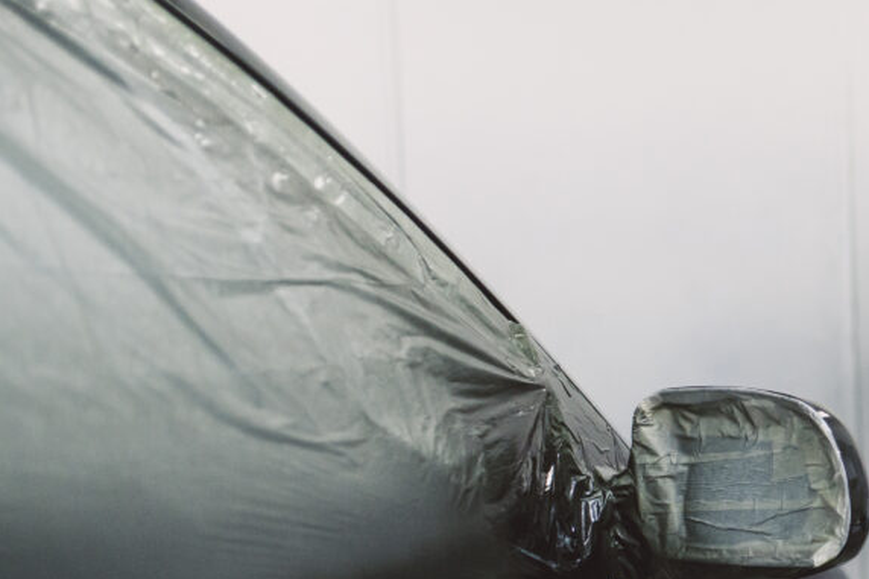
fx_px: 2268
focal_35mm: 94
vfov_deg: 14.5
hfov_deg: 20.2
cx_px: 1068
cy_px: 463
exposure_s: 1/3200
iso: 1250
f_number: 2
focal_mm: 35
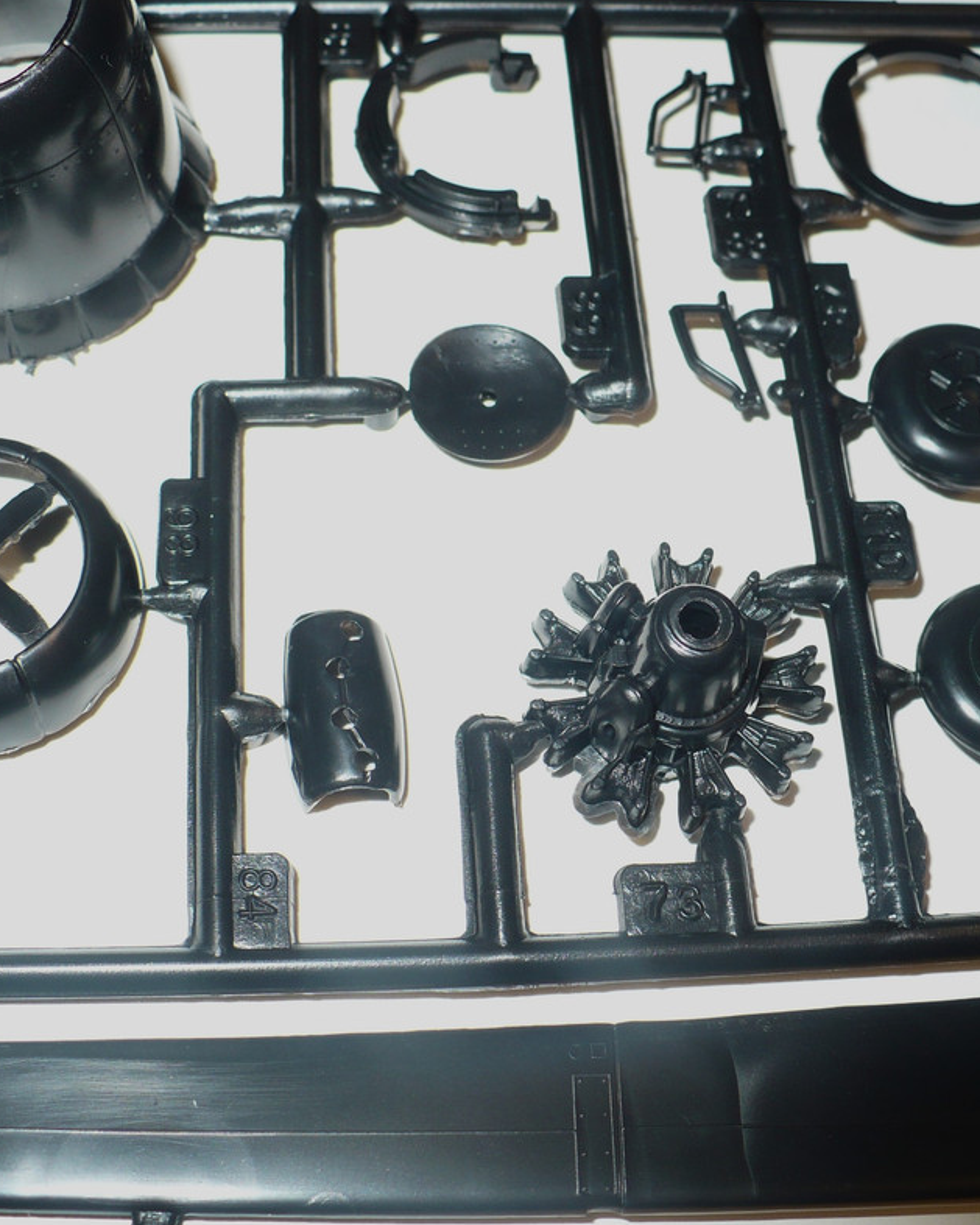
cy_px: 620
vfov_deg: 38.0
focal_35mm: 49
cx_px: 498
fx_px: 1776
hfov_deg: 30.8
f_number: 2.8
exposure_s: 1/30
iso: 100
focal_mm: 6.1
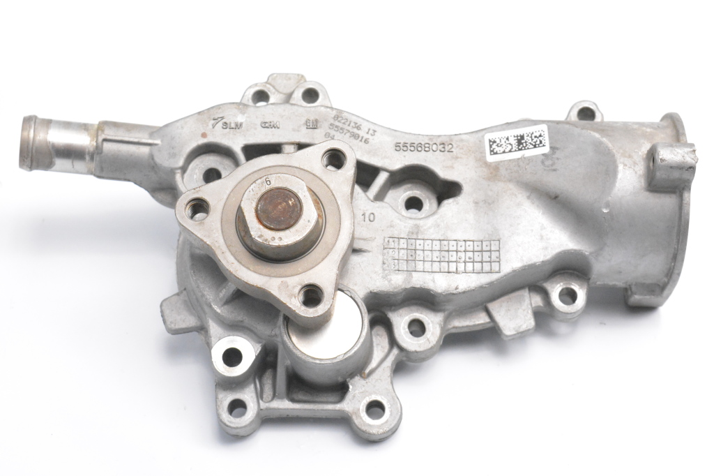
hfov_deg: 27.0
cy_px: 238
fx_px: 1487
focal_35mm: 75
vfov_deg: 18.2
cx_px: 357
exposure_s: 1/500
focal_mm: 50
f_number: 11
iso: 6400
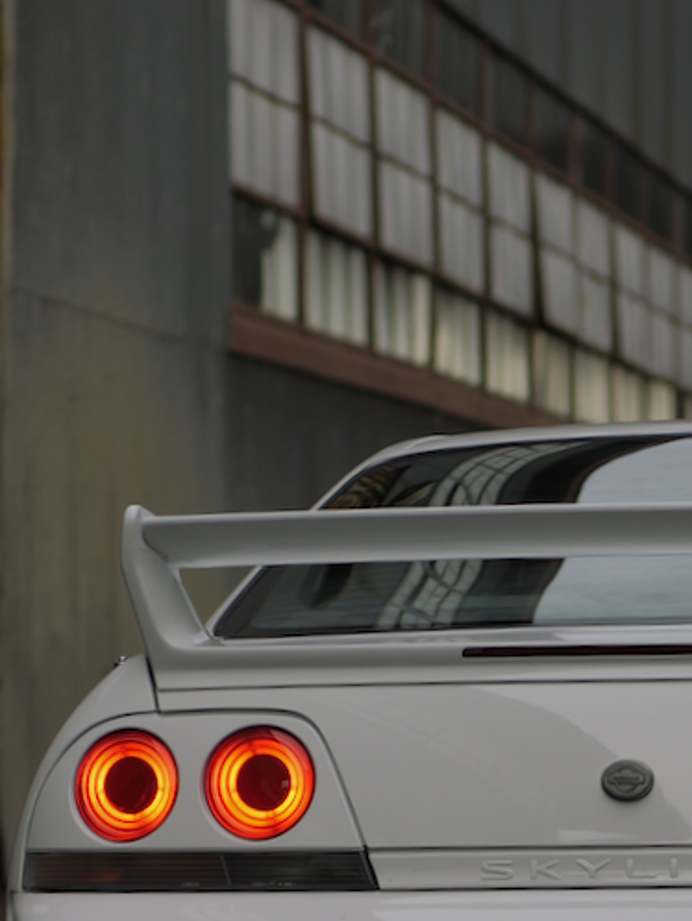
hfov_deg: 6.7
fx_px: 5886
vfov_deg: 8.9
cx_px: 777
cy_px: 852
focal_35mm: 221
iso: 100
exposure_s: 1/100
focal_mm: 43
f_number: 1.8
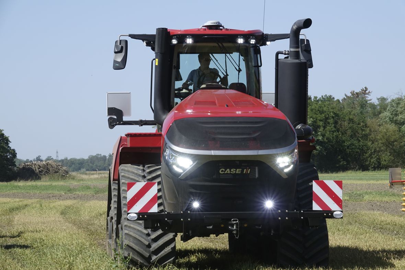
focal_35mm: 164
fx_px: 1845
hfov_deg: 12.5
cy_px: 135
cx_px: 202
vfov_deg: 8.4
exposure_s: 1/160
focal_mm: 60.29
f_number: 9
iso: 100
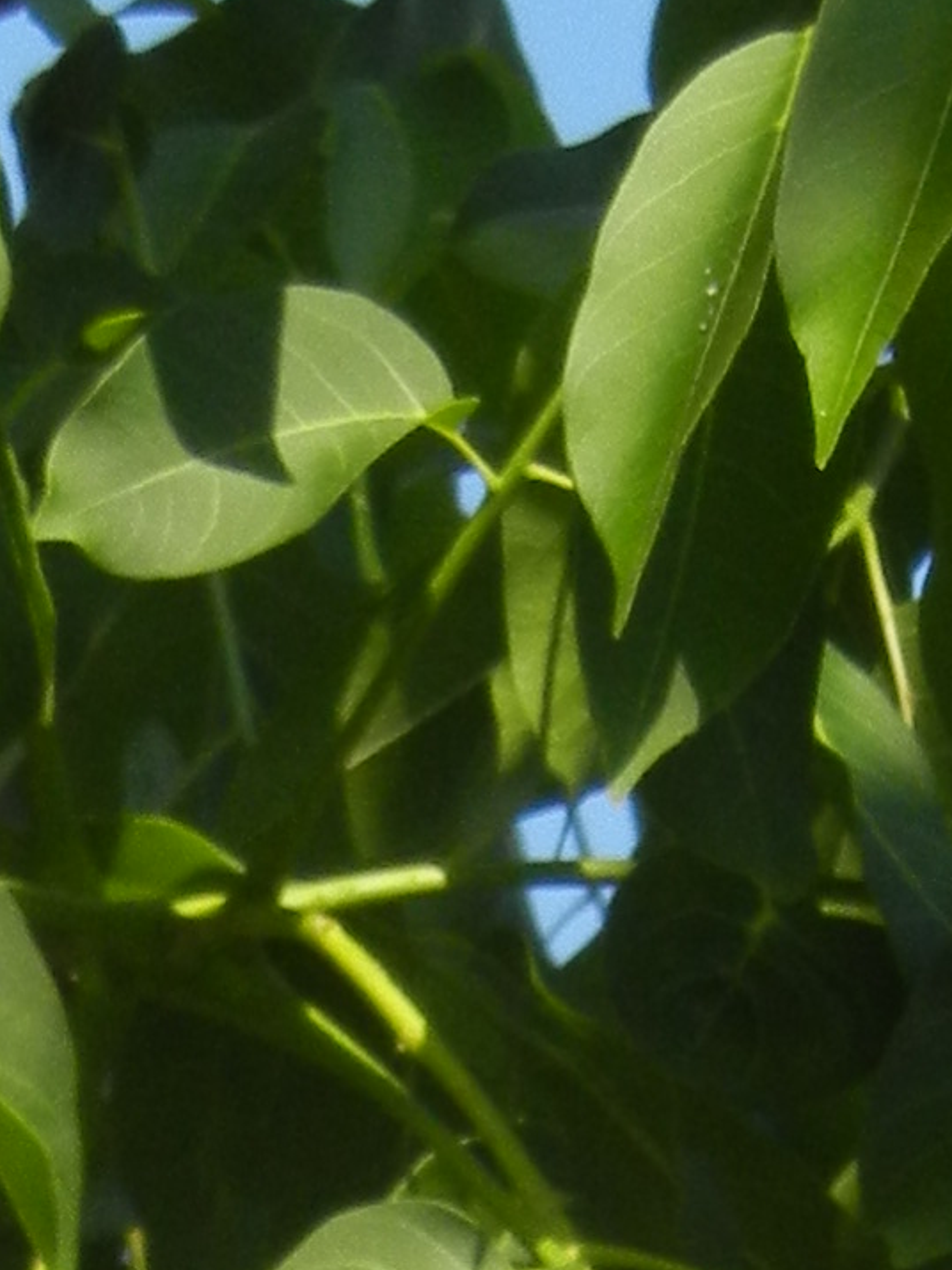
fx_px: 10674
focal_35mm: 291
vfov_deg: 6.6
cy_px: 2540
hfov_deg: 5.1
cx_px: 105
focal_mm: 9.3
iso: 160
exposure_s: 1/640
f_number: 3.9
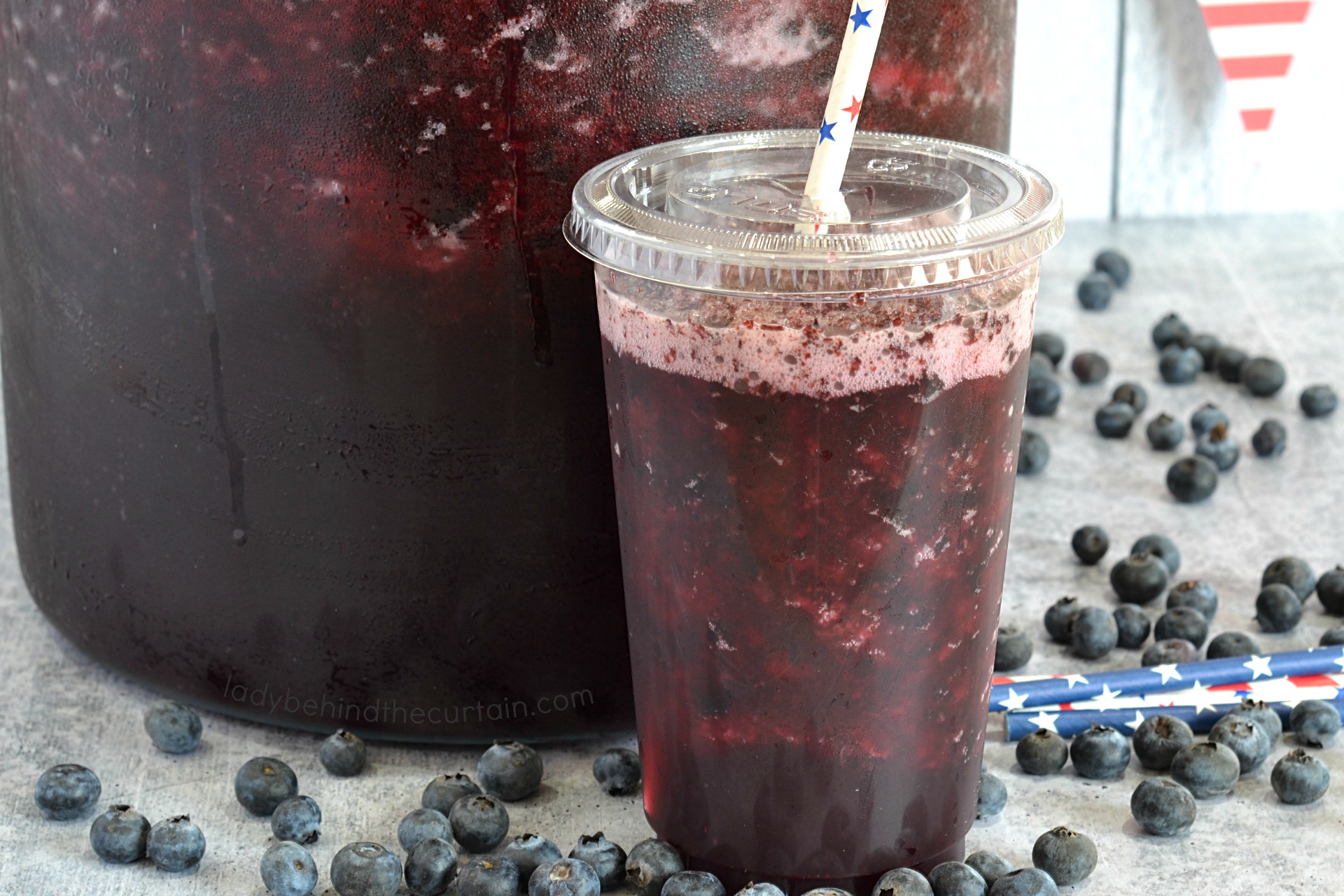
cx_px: 672
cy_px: 448
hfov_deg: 27.0
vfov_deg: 18.2
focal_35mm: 75
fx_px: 2800
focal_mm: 50
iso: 100
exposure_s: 1
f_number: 10
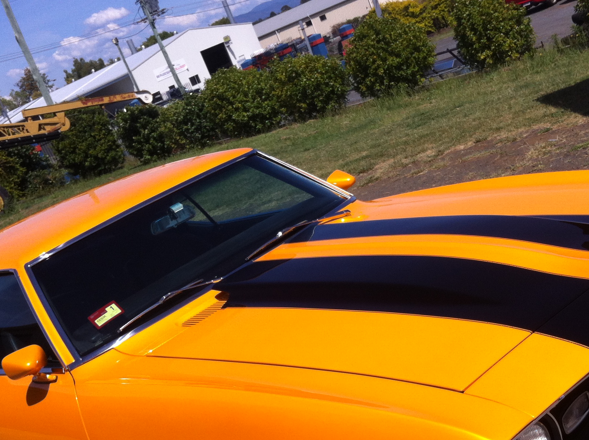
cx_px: 313
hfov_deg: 34.4
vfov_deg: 25.8
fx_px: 951
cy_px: 315
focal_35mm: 56
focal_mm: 3.85
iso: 80
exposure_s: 1/1885
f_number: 2.8
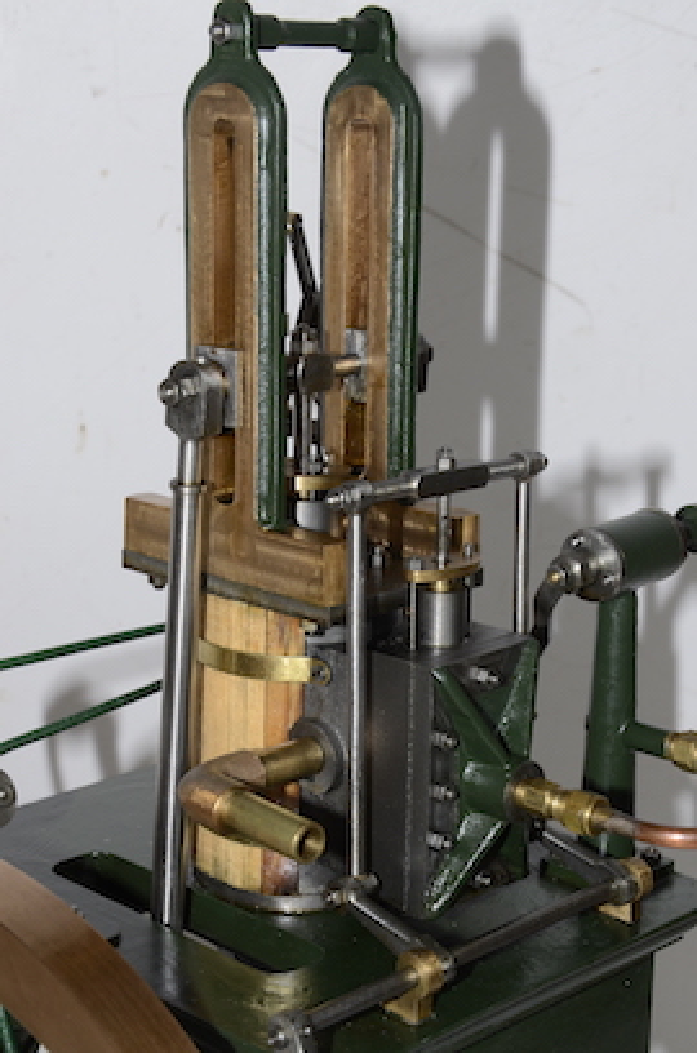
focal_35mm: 75
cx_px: 348
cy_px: 526
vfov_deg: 27.1
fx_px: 2189
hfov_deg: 18.1
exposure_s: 1/60
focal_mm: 50
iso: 500
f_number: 14
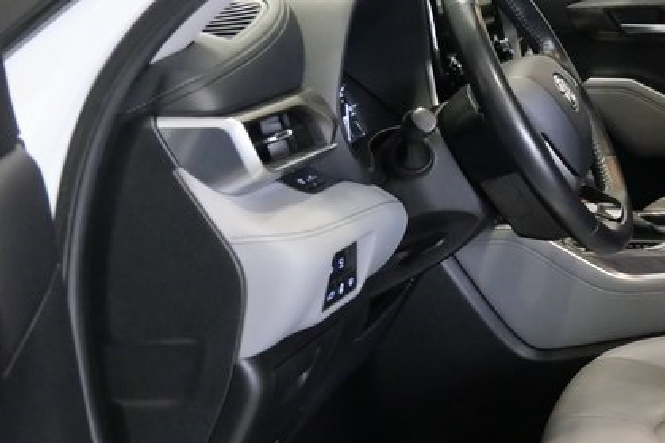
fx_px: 1126
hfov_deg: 30.5
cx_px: 667
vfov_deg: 22.2
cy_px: 178
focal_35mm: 61
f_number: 3.5
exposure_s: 1/50
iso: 3200
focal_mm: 12
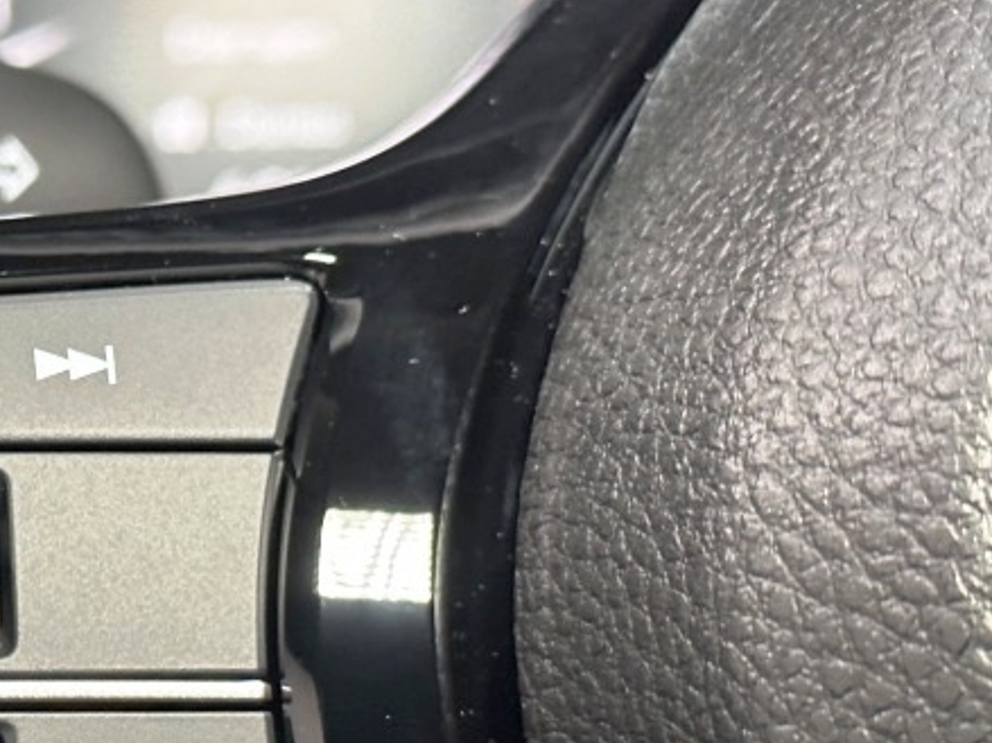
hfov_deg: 17.0
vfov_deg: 13.2
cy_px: 587
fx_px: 3209
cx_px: -108
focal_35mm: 112
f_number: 1.78
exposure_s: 1/30
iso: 500
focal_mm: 6.86
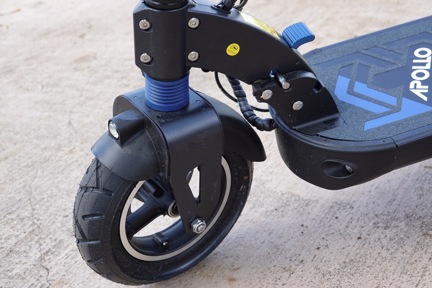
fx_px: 732
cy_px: 144
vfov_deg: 22.3
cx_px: 216
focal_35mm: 61
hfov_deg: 32.9
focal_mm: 22.46
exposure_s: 1/125
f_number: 4
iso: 100
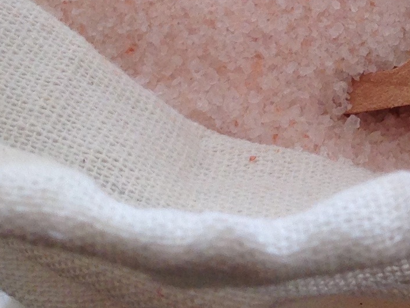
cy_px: 35
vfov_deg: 9.7
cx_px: 367
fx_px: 1812
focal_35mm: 153
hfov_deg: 12.8
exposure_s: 1/60
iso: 64
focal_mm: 4.13
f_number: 2.4
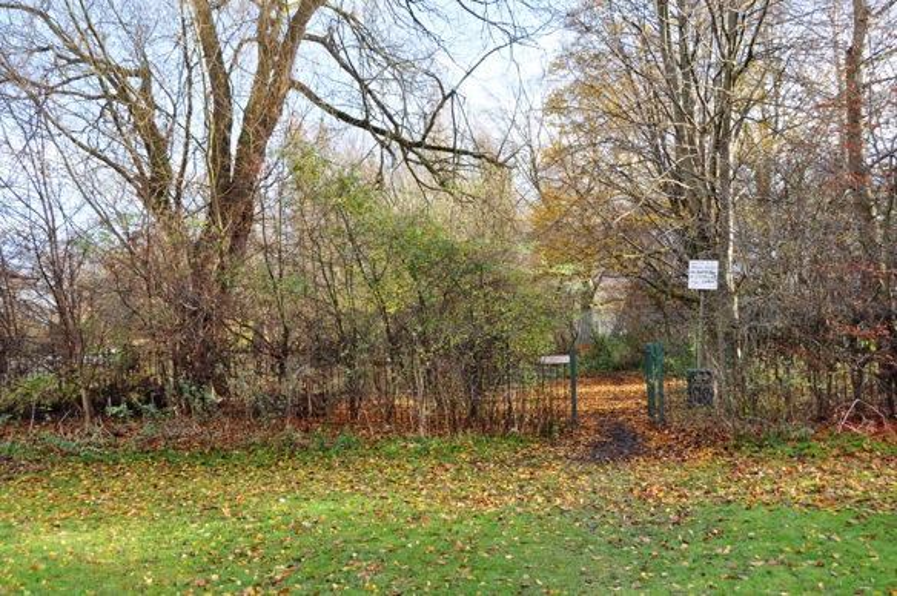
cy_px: 298
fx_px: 971
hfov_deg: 49.6
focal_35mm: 39
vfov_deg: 34.1
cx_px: 448
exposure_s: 1/125
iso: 220
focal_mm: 26
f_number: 5.6
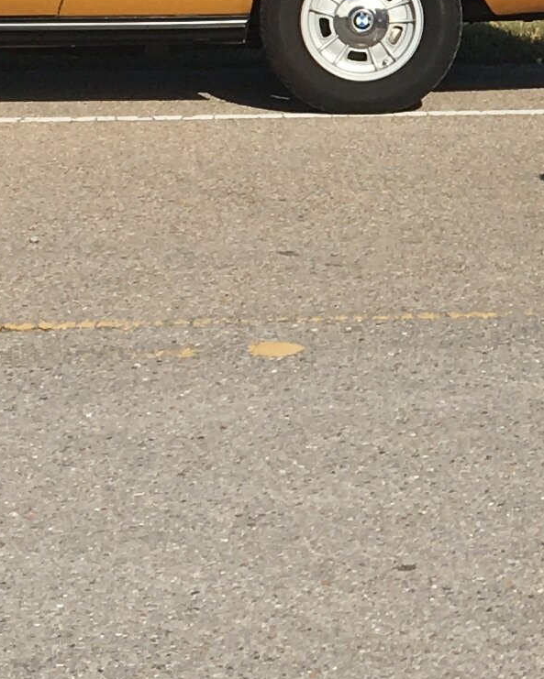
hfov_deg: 9.8
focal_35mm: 154
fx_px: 3099
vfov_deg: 12.4
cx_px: 794
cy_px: 60
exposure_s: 1/2331
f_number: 2.2
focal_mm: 4.15
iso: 25
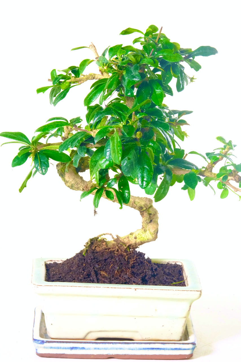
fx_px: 1505
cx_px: 120
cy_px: 181
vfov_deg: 13.7
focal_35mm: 150
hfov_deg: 9.2
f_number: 13
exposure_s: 1/13
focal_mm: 99.8
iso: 1600
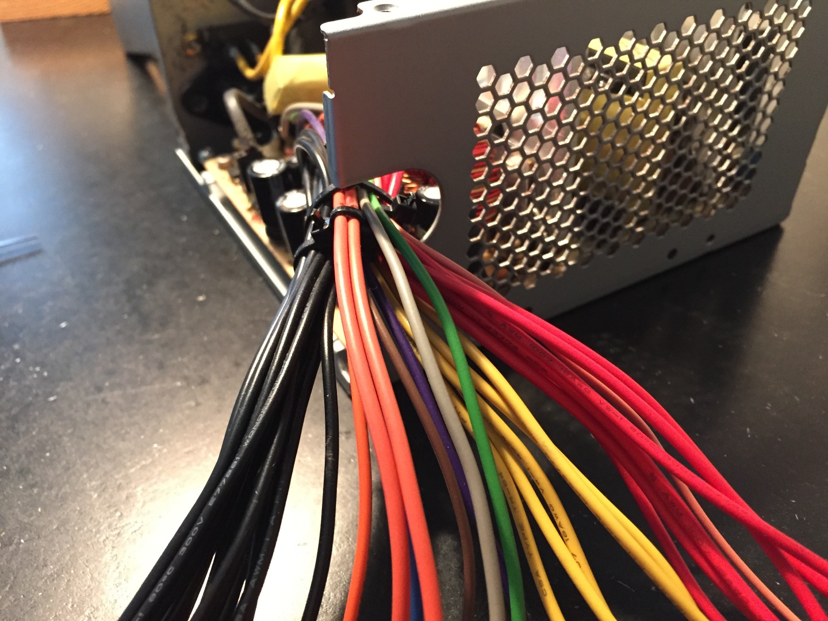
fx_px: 694
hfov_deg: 61.7
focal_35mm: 29
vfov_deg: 48.2
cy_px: 310
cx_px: 414
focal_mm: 4.15
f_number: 2.2
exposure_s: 1/20
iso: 250
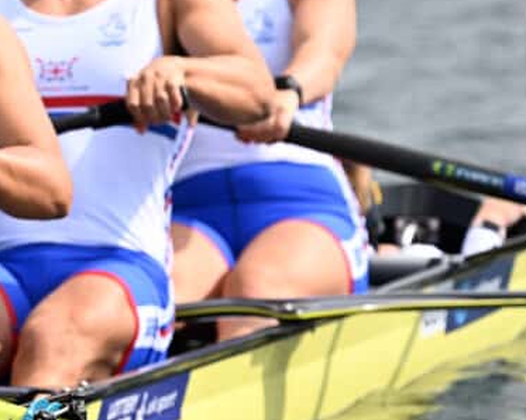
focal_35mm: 696
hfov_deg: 2.8
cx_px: -141
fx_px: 10829
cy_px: 144
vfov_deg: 2.2
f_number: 7.1
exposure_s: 1/2000
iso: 640
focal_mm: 270
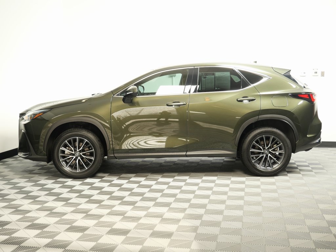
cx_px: 168
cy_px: 126
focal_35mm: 44
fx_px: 427
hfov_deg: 42.9
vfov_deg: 32.9
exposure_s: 1/200
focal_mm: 22
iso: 400
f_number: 4.5
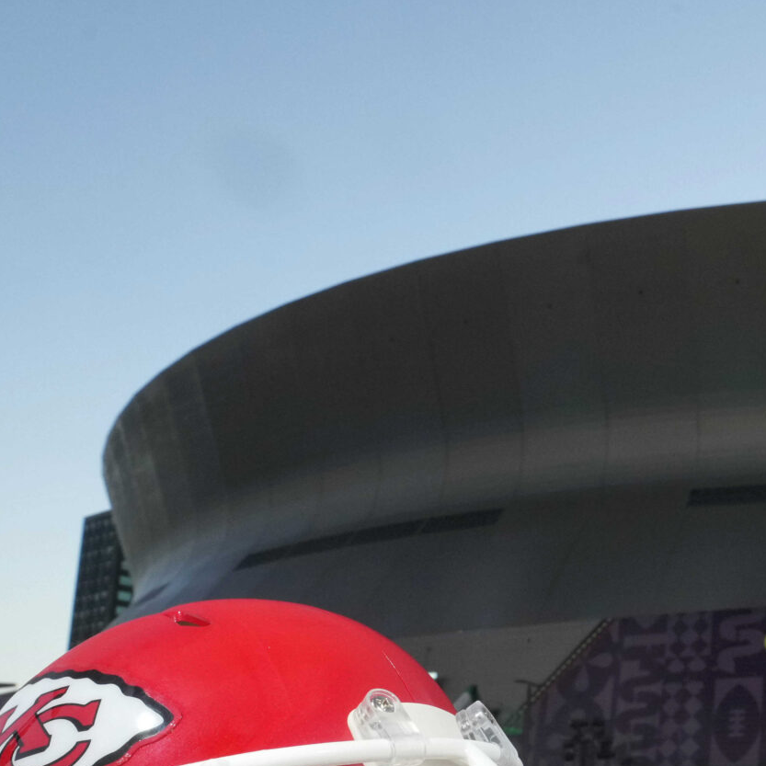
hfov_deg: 32.6
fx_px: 1177
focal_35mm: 47
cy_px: 622
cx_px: 800
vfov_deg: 34.8
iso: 2000
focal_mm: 18
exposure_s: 1/40
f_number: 16
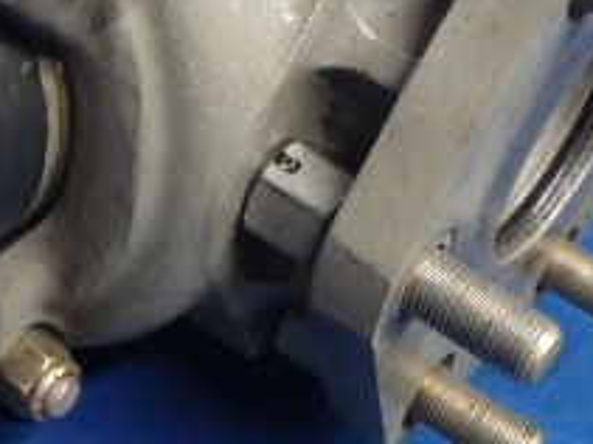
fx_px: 1455
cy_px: 84
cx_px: 110
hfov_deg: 22.7
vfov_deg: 17.2
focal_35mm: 85
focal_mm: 5
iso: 800
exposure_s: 1/30
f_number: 3.9
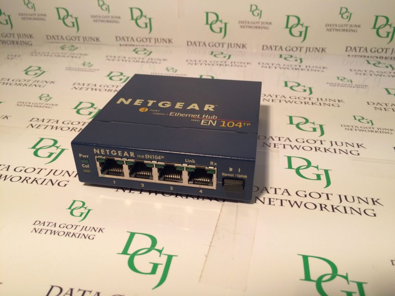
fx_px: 331
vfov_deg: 48.2
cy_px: 148
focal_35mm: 29
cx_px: 198
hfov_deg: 61.7
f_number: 2.2
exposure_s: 1/213
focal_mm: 4.15
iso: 32
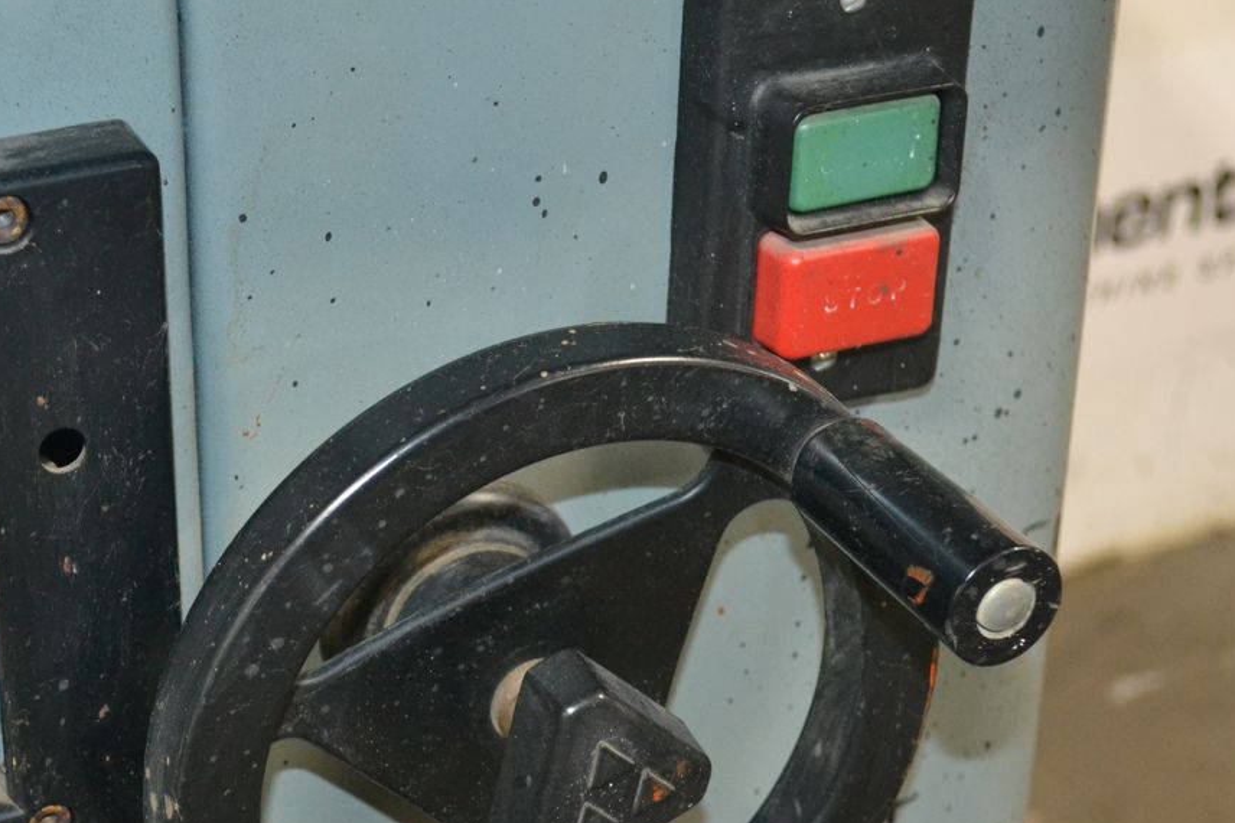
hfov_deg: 23.9
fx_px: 2908
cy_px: 513
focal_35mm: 85
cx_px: 450
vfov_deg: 16.1
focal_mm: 35
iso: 2000
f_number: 5
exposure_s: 1/60
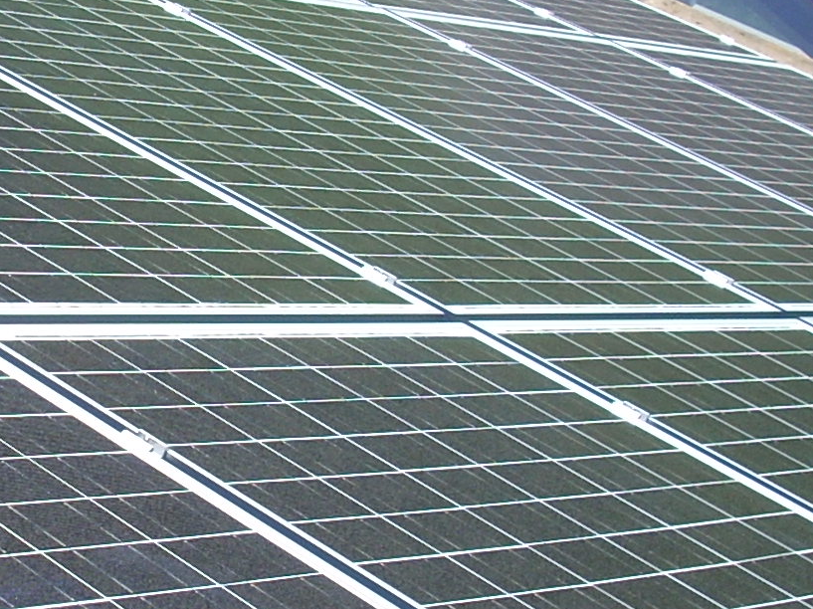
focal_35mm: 116
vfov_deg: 12.7
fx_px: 2723
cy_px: 194
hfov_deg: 16.7
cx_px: 31
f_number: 5.6
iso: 64
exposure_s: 1/162
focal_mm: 6.2
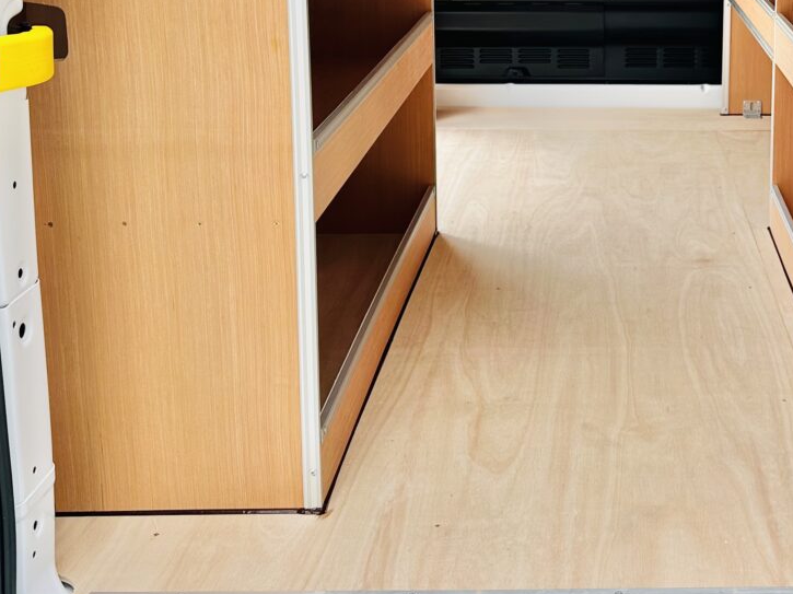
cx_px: 639
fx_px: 1214
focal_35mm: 53
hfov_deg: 35.0
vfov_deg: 26.5
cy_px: 55
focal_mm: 6.86
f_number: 1.78
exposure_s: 1/121
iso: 64
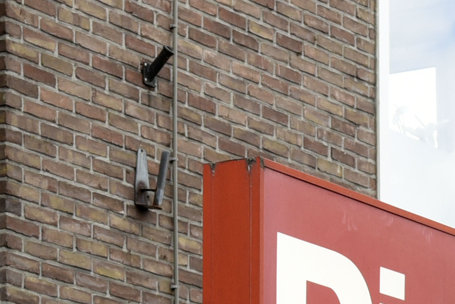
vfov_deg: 5.7
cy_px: 535
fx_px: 3009
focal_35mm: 238
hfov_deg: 8.6
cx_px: -14
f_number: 6.3
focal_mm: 44
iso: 500
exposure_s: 1/400
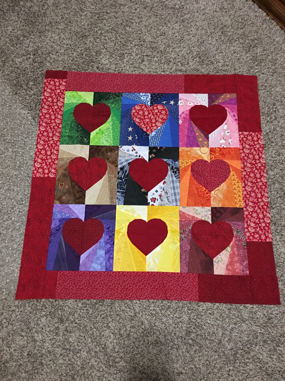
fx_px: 318
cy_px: 190
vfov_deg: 61.7
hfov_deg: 48.2
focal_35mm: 29
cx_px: 142
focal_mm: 4.15
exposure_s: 1/4
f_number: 2.2
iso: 80
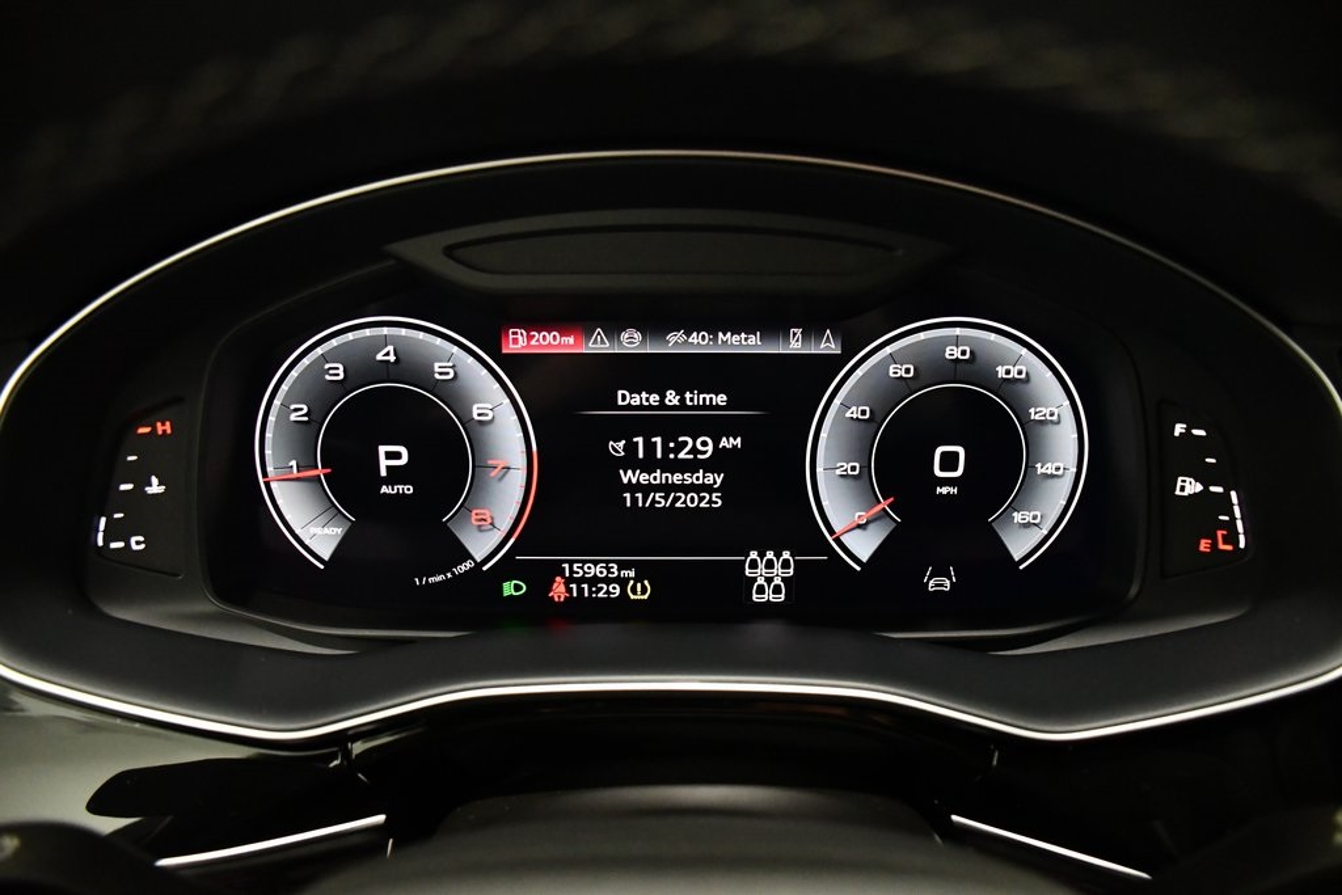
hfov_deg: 67.4
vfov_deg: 47.9
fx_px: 1007
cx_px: 671
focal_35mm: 27
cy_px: 448
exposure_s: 1/60
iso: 5000
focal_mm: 18
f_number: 3.5
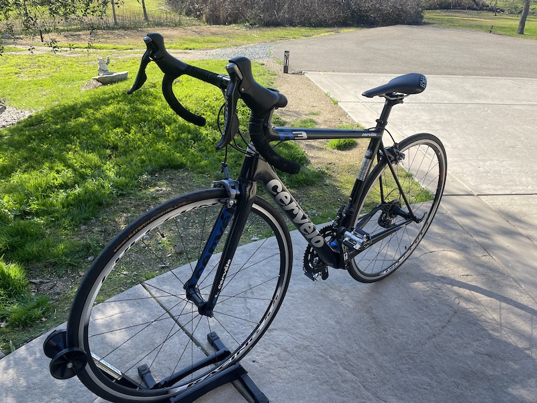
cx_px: 268
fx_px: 403
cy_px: 202
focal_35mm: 26
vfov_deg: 53.1
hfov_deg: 67.3
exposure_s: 1/769
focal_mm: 4.2
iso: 32
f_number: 1.6
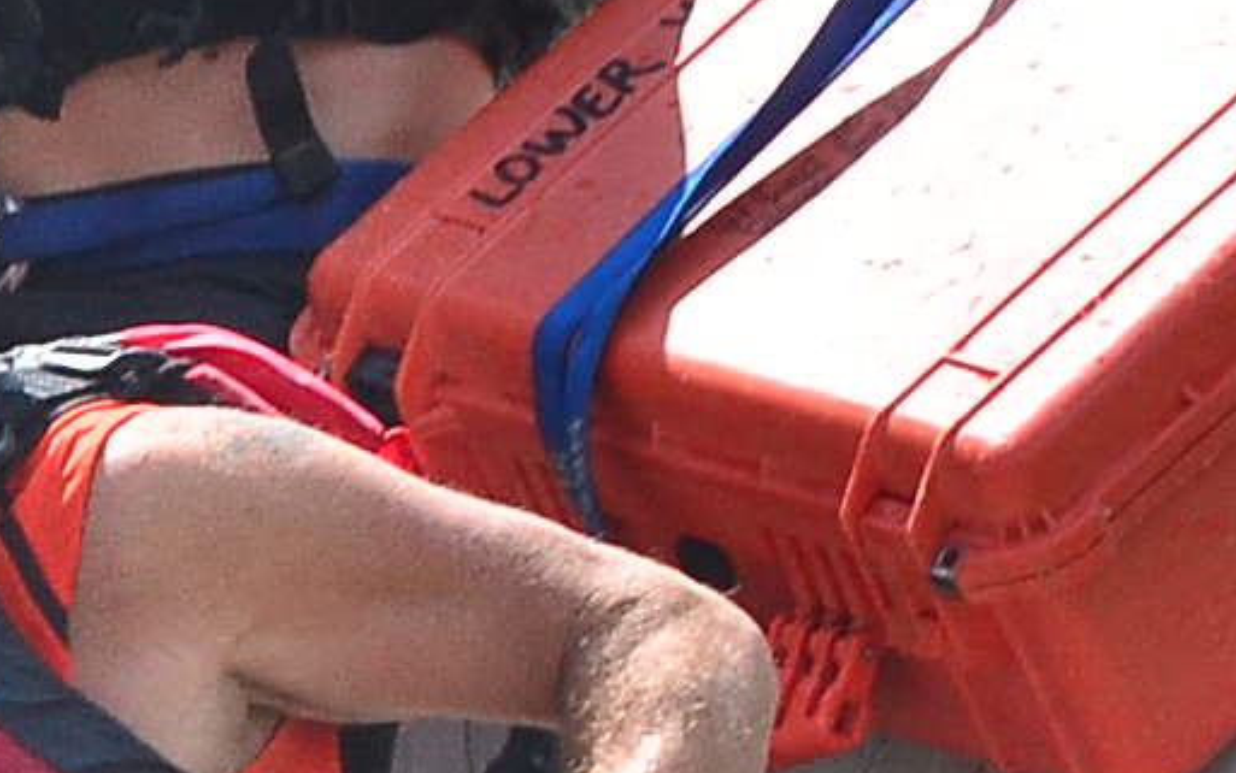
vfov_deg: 0.7
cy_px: 1317
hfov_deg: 1.1
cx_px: -1364
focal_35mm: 1867
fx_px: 62911
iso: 400
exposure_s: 1/800
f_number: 9
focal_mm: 170
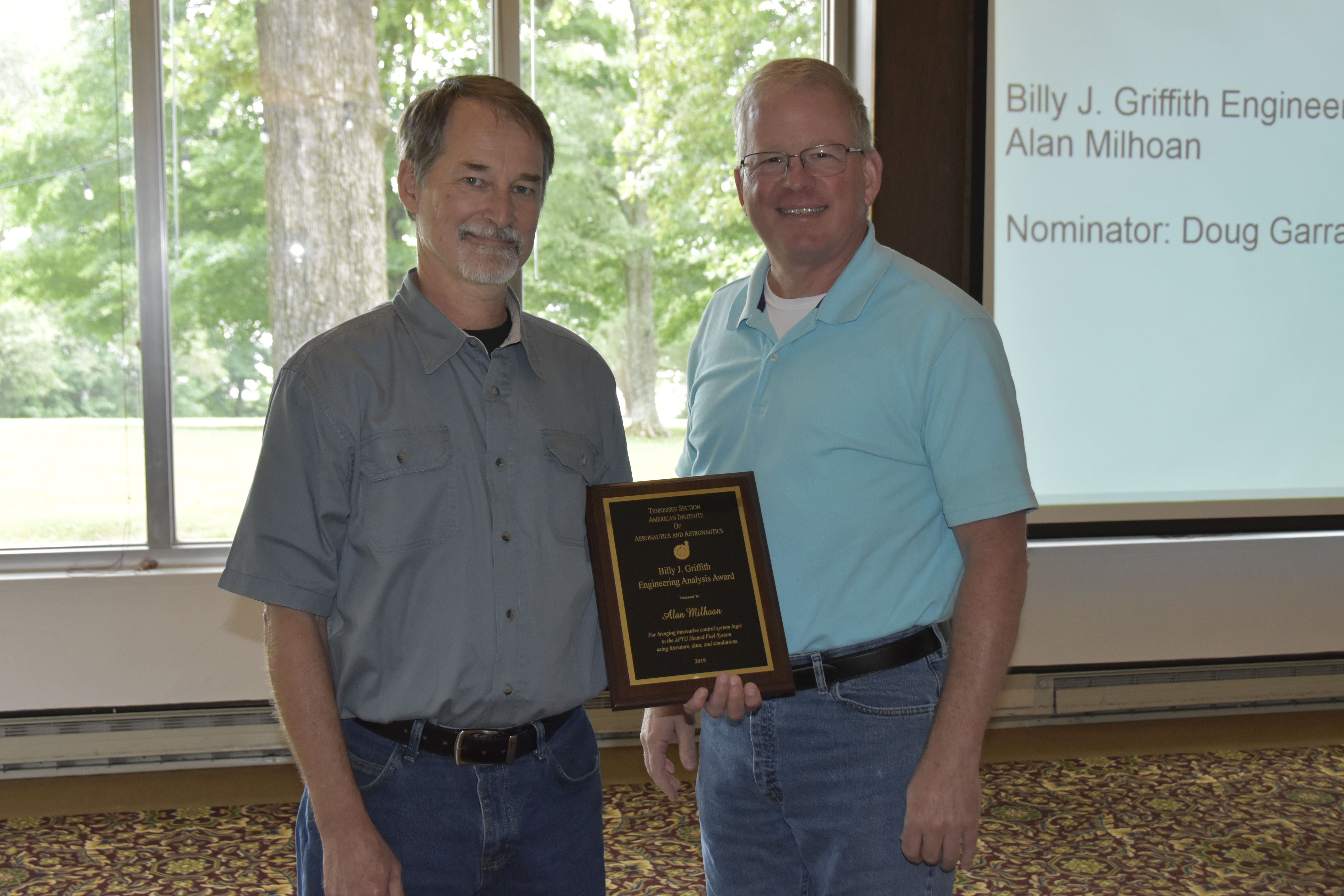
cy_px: 448
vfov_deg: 28.9
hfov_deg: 42.3
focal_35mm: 46
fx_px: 1736
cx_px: 672
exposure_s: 1/200
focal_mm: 31
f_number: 5.6
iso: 1600
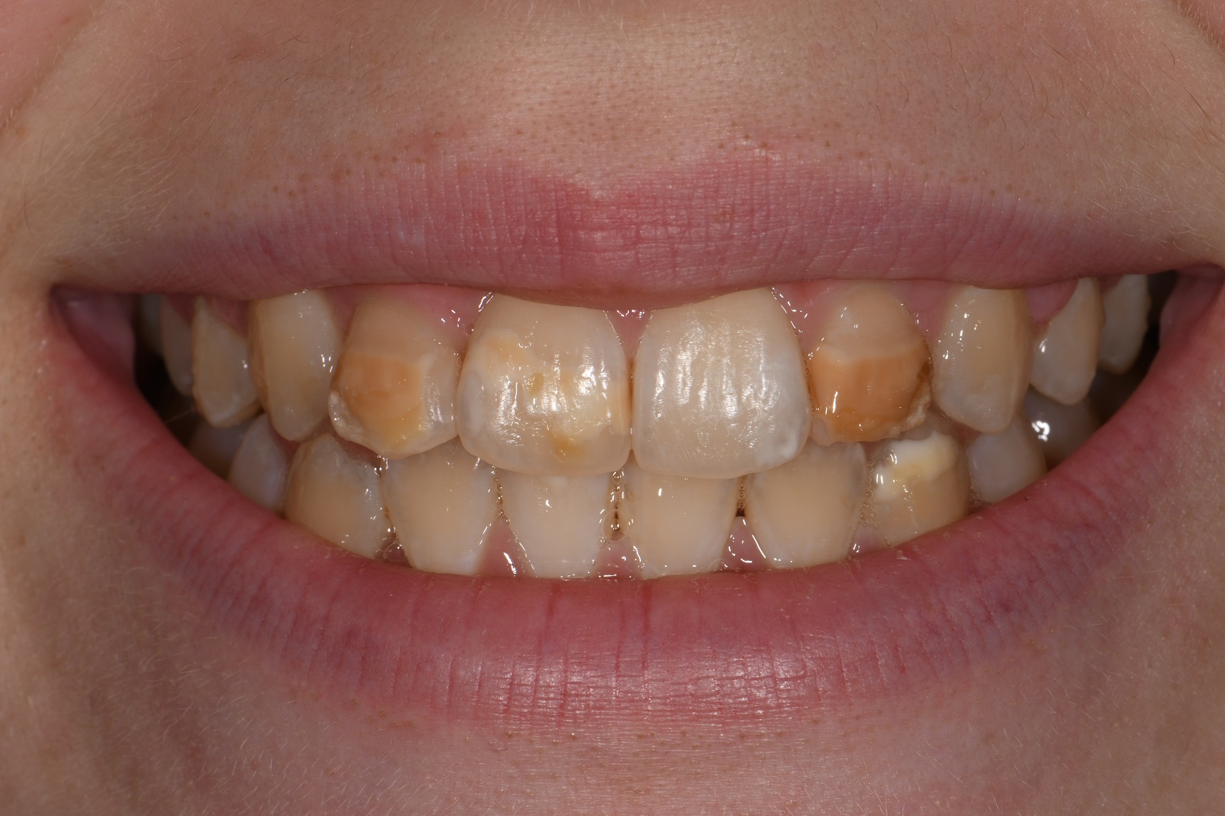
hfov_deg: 16.3
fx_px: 4286
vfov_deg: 10.9
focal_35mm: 126
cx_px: 612
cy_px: 408
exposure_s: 1/160
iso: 200
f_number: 32
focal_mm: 105
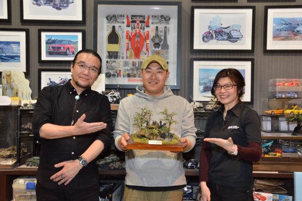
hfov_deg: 50.7
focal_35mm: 38
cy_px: 100
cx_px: 151
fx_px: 319
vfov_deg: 35.1
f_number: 6.3
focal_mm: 38
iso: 2000
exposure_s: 1/60
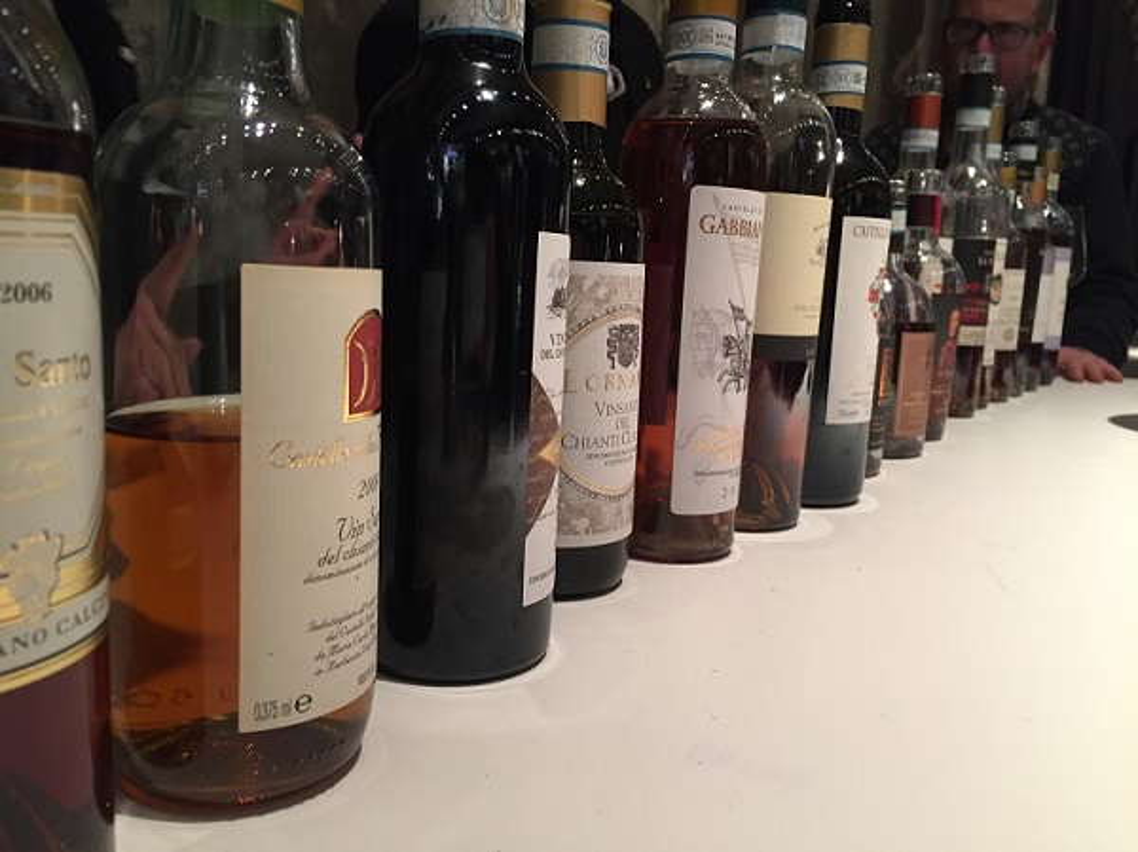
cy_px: 426
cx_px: 569
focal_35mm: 29
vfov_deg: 48.2
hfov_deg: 61.7
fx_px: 953
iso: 160
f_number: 2.2
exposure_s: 1/33
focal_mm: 4.15
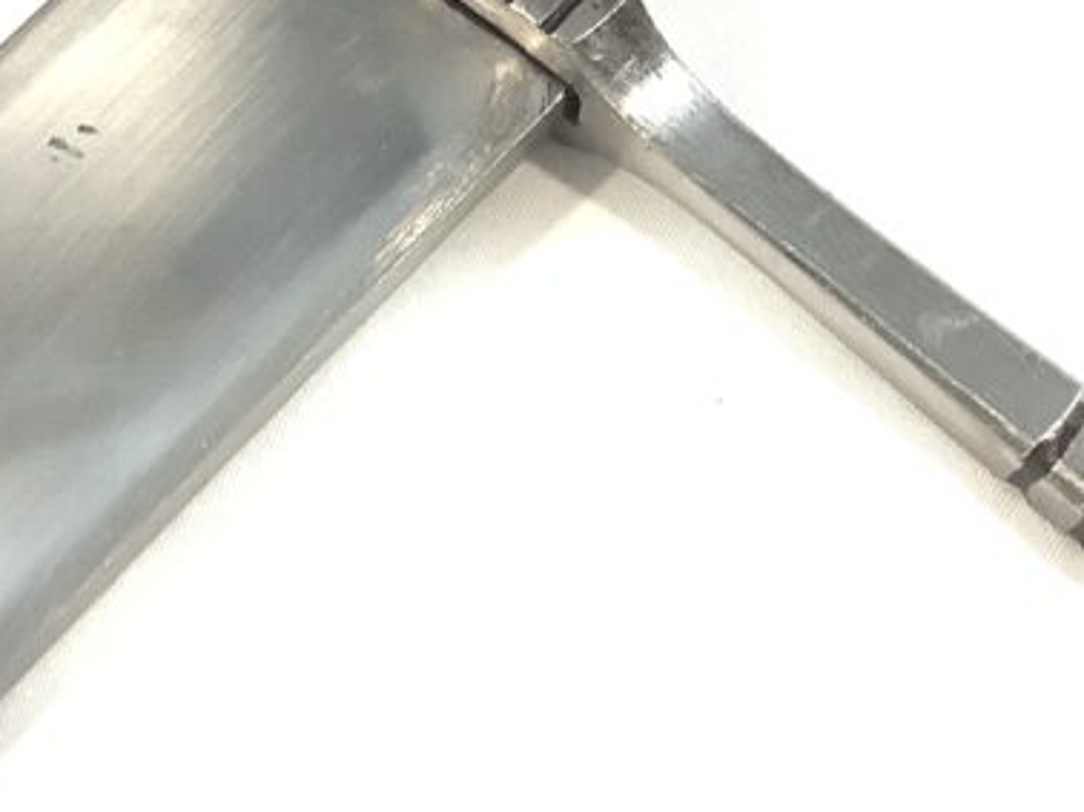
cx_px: 608
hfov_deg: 23.3
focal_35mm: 84
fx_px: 2629
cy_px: -218
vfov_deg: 16.6
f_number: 2.4
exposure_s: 1/60
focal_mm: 3.3
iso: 250
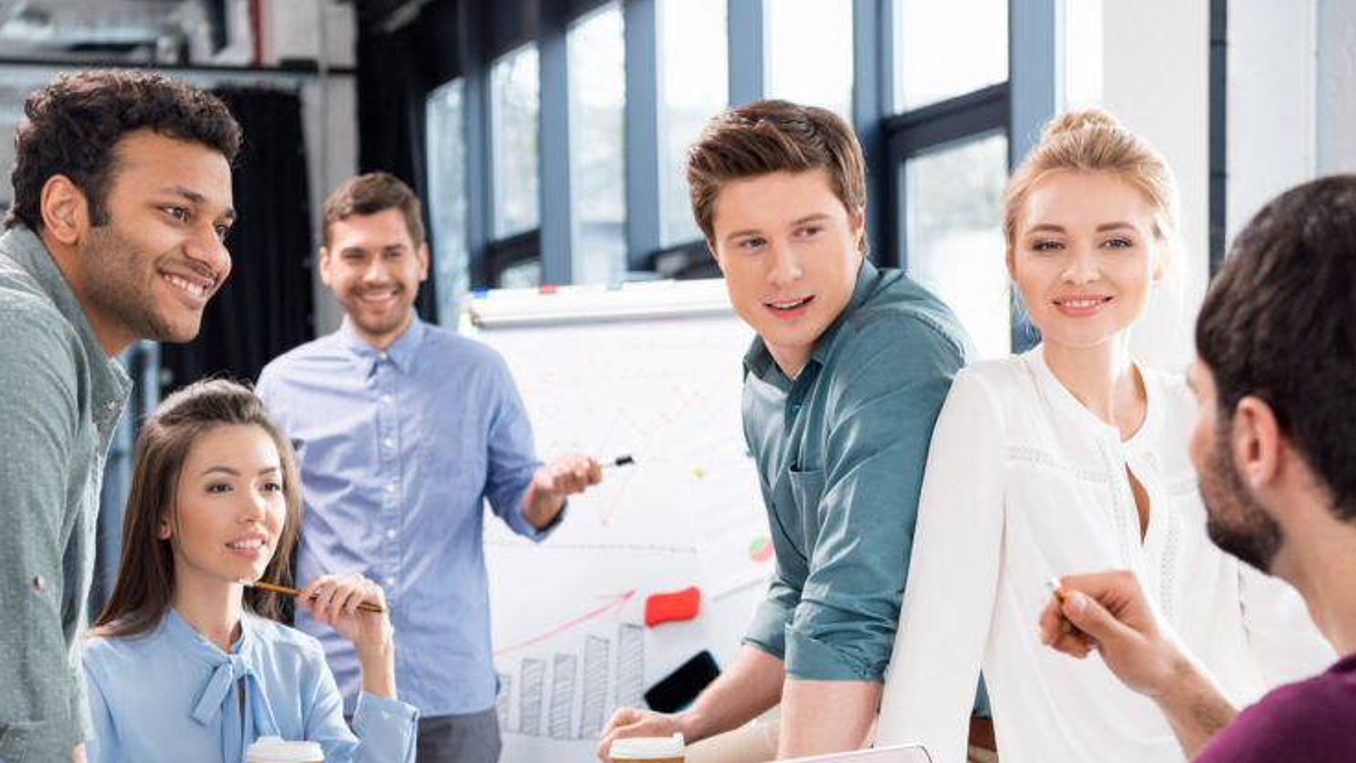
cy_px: 589
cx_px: 477
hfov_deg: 26.4
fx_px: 2876
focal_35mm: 80
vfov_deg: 15.0
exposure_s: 1/125
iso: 320
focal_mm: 52
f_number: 4
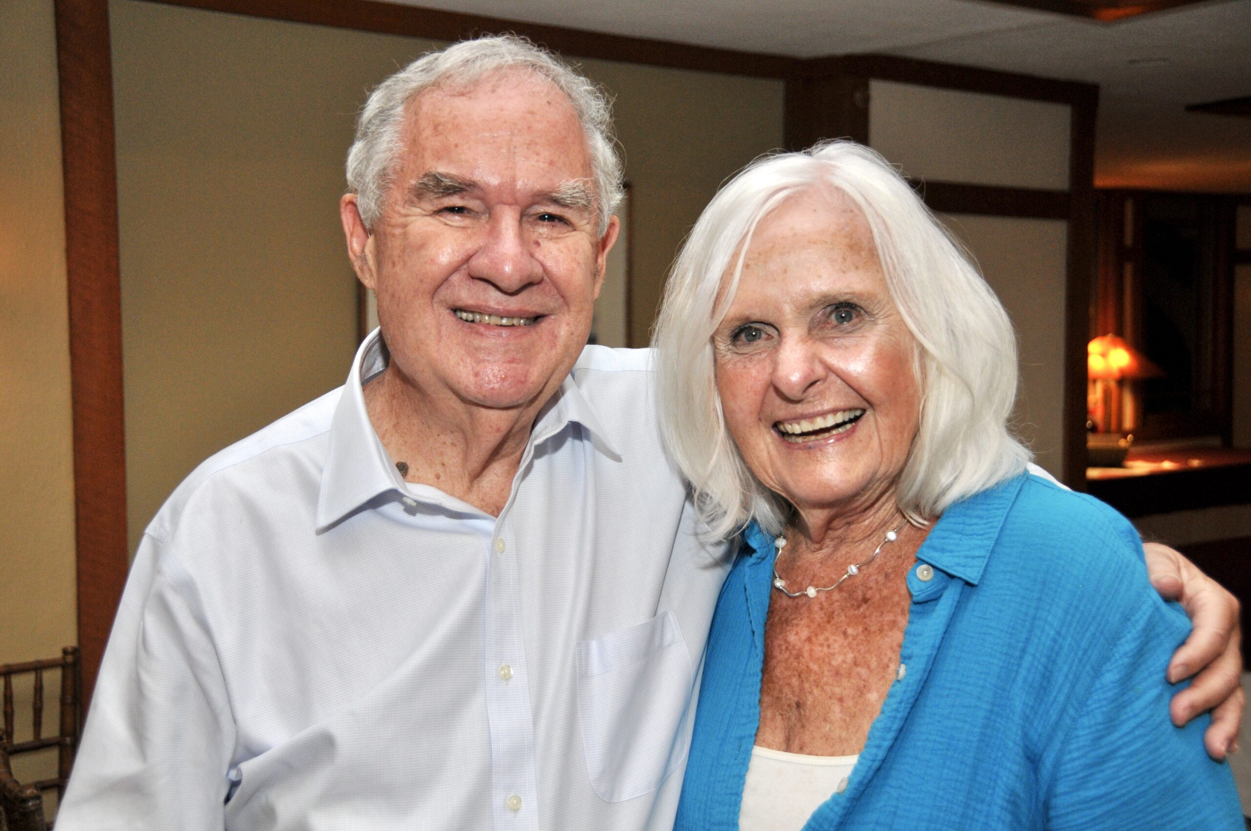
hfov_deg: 41.2
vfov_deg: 28.0
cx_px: 626
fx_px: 1666
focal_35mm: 48
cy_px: 416
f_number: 4
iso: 800
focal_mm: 32
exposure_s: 1/100
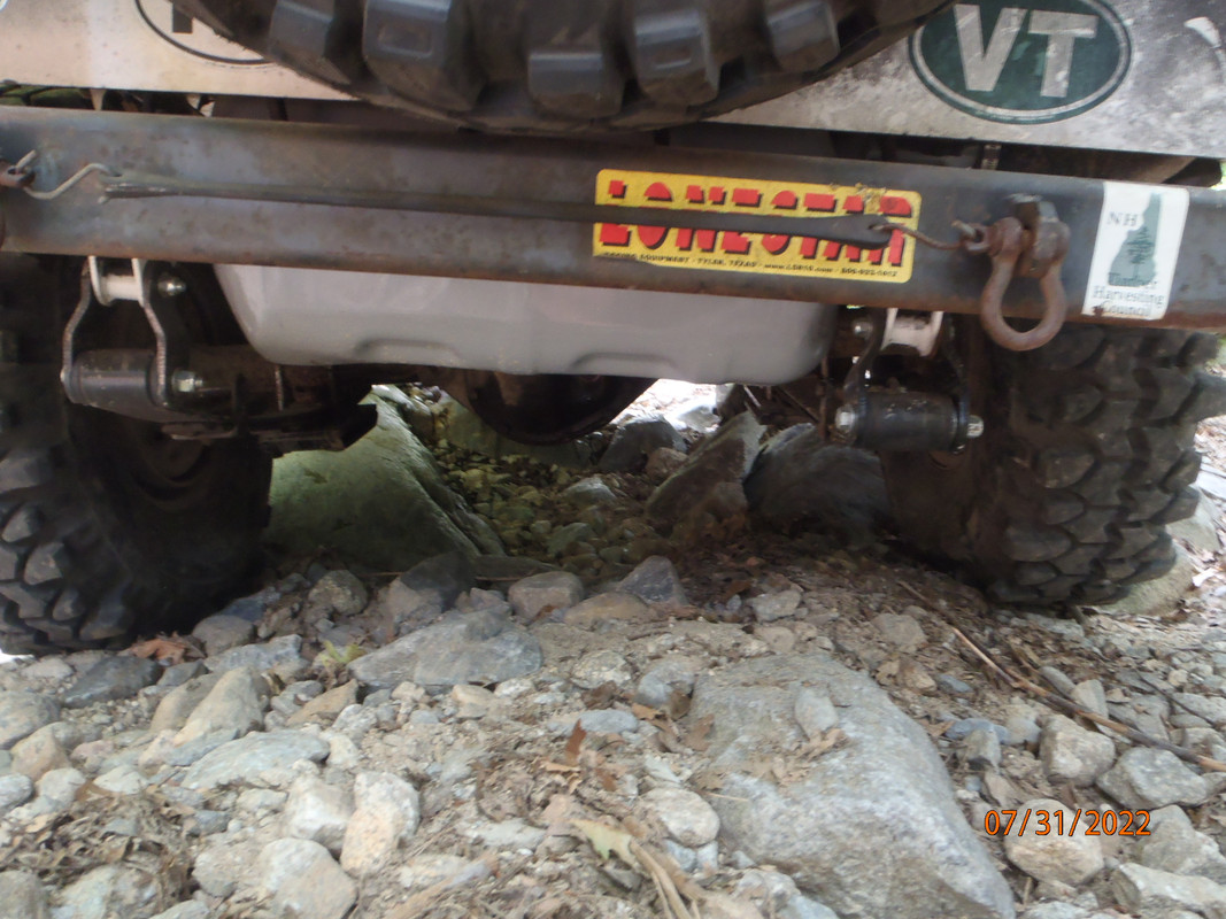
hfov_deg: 63.4
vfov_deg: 49.7
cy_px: 460
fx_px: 992
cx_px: 613
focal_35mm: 28
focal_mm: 5
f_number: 3.5
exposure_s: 1/5
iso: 200
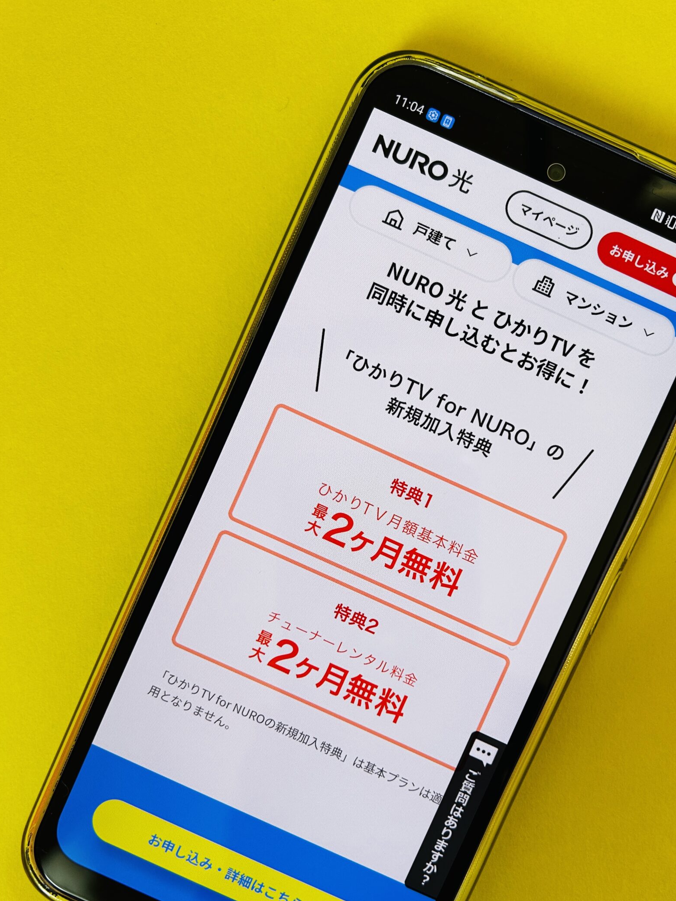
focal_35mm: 32
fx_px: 833
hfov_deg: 43.9
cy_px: 547
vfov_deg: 56.3
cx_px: 405
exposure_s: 1/121
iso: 64
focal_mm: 5.7
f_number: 1.5
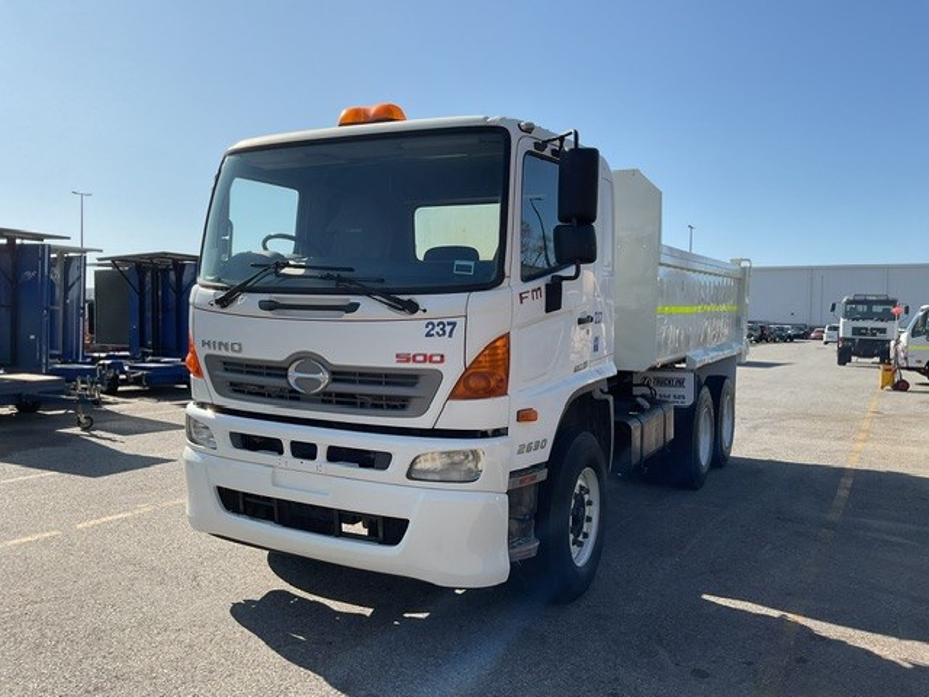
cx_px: 464
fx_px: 778
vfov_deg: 48.2
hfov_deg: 61.7
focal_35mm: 29
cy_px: 348
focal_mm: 3
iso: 16
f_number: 1.8
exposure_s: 1/1912
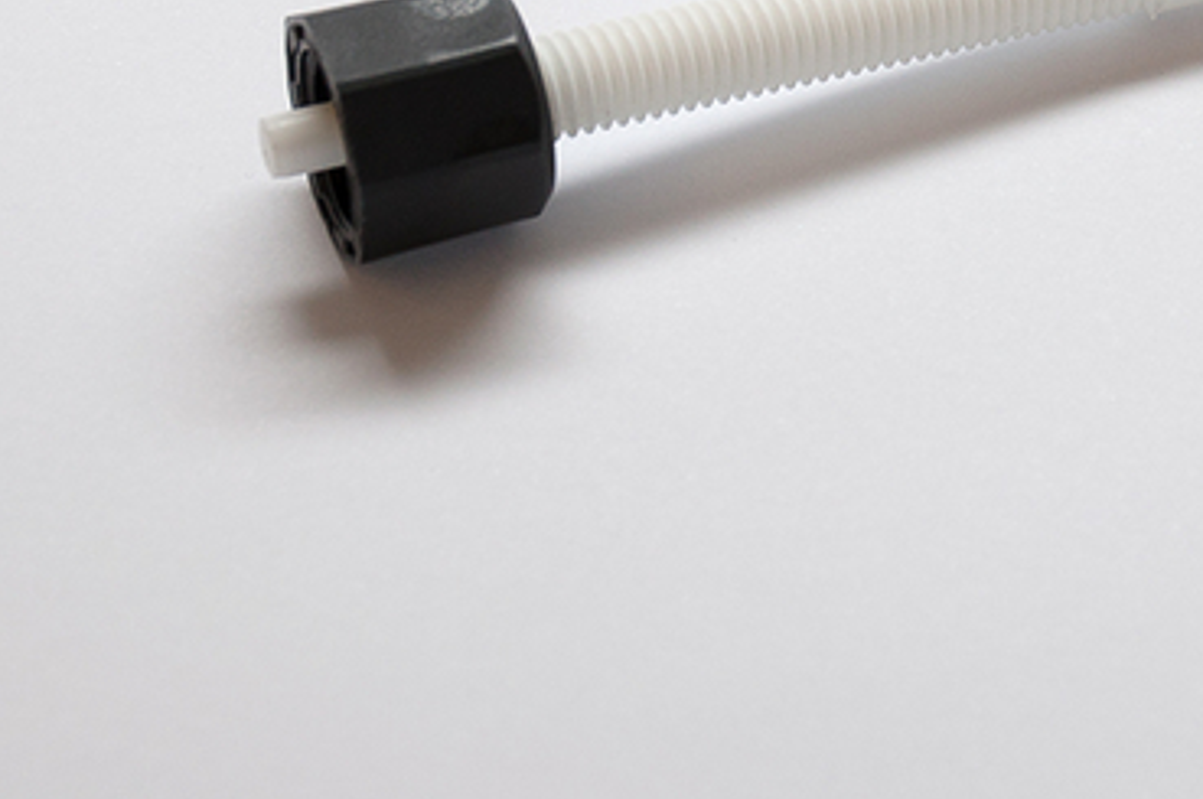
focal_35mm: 182
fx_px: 6074
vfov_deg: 7.5
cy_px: 2
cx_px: 910
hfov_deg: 11.3
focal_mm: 56
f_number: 9
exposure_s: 1/40
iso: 400
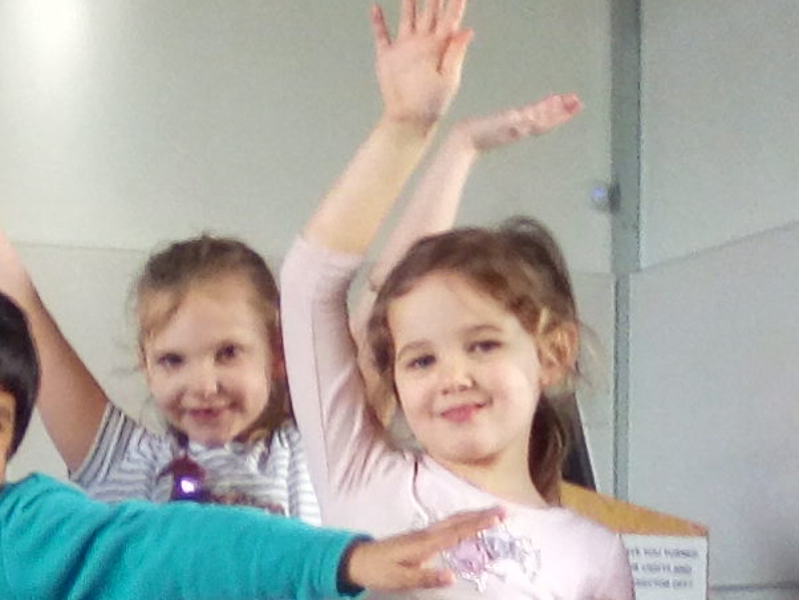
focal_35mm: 93
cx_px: 149
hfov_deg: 20.8
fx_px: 2147
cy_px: 589
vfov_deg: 15.6
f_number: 2.8
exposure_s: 1/25
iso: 129
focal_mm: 2.9
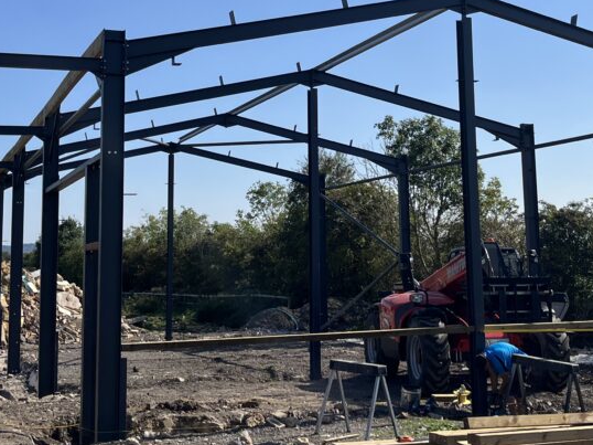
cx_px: 349
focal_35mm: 58
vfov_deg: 24.9
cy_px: 99
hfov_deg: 33.2
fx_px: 993
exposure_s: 1/5848
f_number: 1.6
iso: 50
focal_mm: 5.1
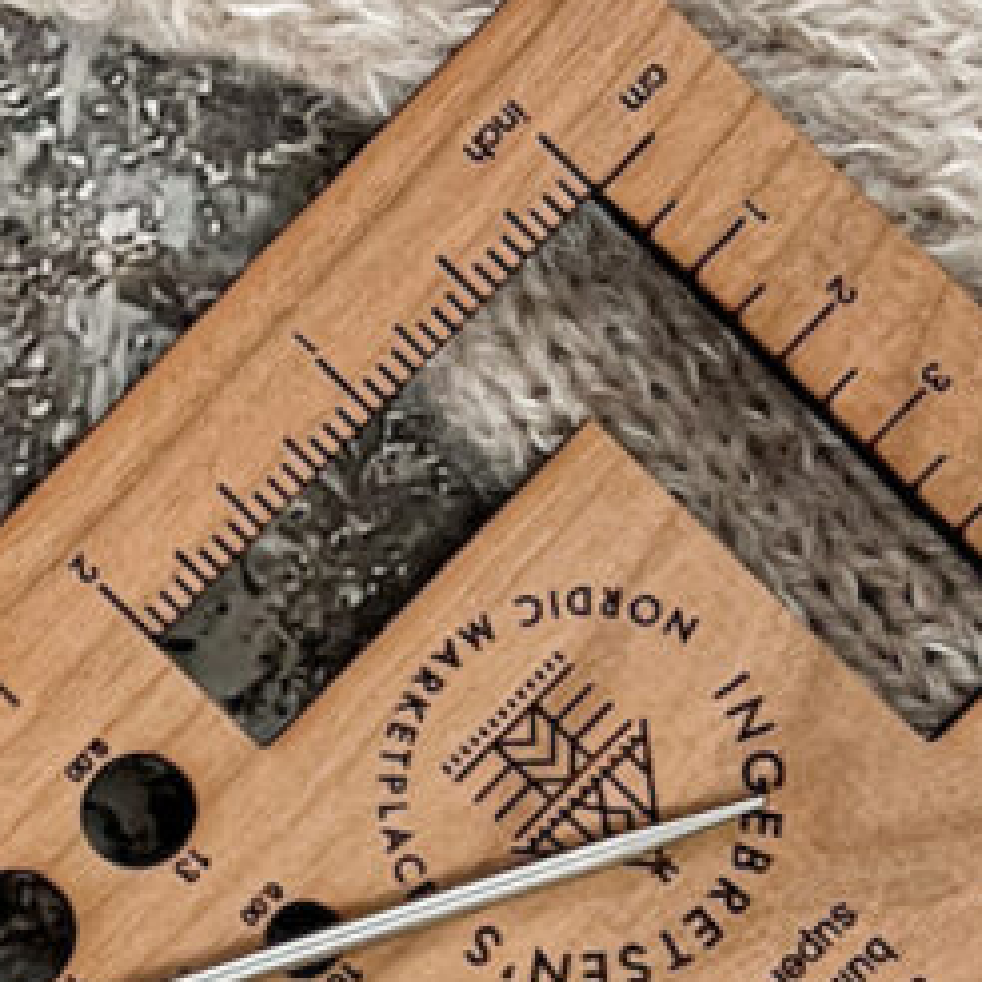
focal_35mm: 112
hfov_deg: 14.9
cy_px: 1134
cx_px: -295
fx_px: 3595
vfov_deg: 15.1
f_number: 1.5
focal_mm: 5.7
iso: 160
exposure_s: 1/60
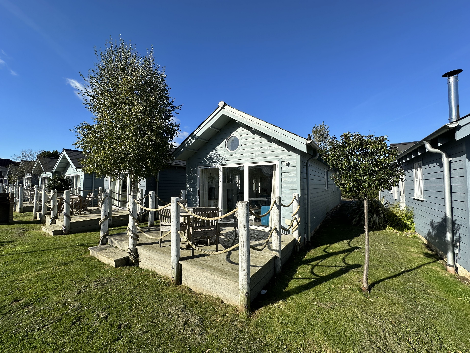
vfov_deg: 85.7
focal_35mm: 14
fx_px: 190
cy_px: 176
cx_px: 235
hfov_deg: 102.1
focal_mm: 2.22
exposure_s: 1/2451
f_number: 2.2
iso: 50
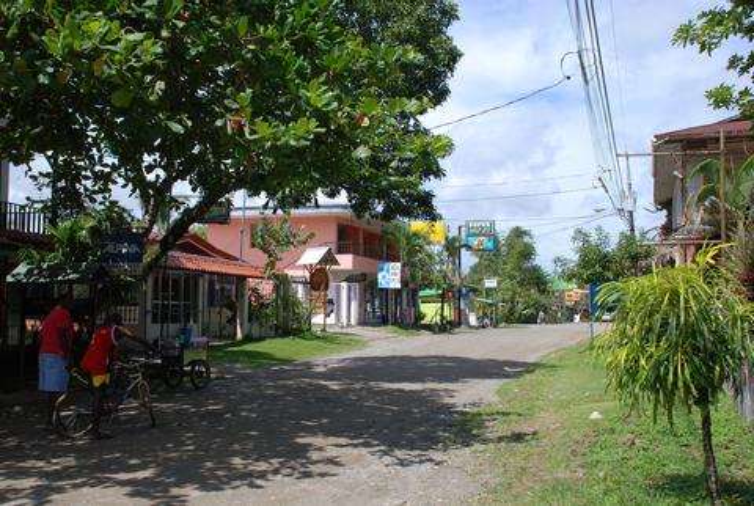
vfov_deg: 34.3
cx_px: 377
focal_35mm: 39
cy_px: 253
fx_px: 818
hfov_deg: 49.5
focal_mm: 26
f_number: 7.1
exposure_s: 1/200
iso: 100
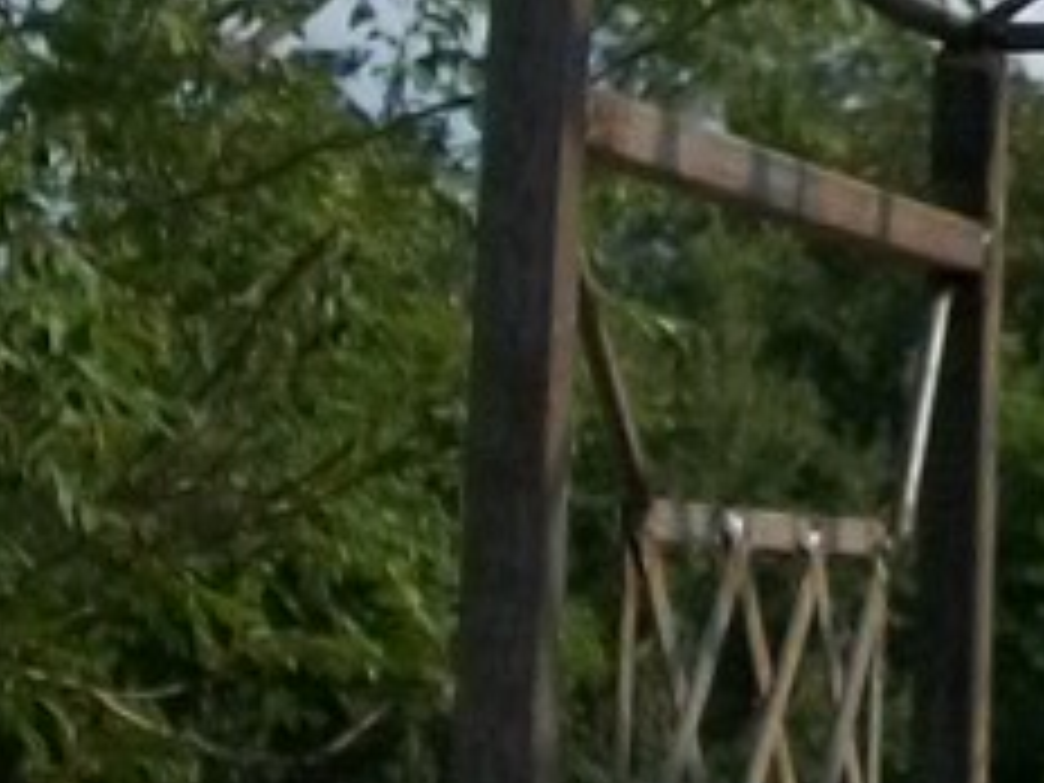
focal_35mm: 199
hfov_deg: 8.9
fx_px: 6002
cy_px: -729
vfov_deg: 7.2
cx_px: 2619
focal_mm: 6
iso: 80
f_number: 4.8
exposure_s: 1/640
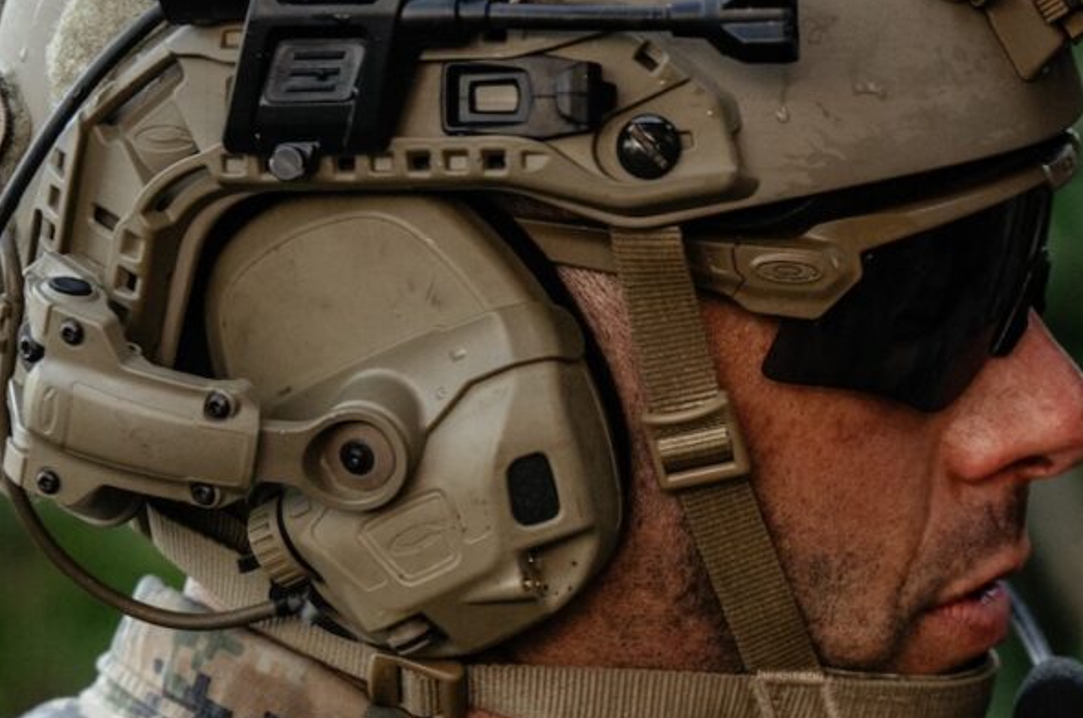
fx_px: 5705
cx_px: 514
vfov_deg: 7.2
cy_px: 630
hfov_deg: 10.8
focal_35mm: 190
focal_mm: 73
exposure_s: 1/250
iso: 1000
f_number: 2.8
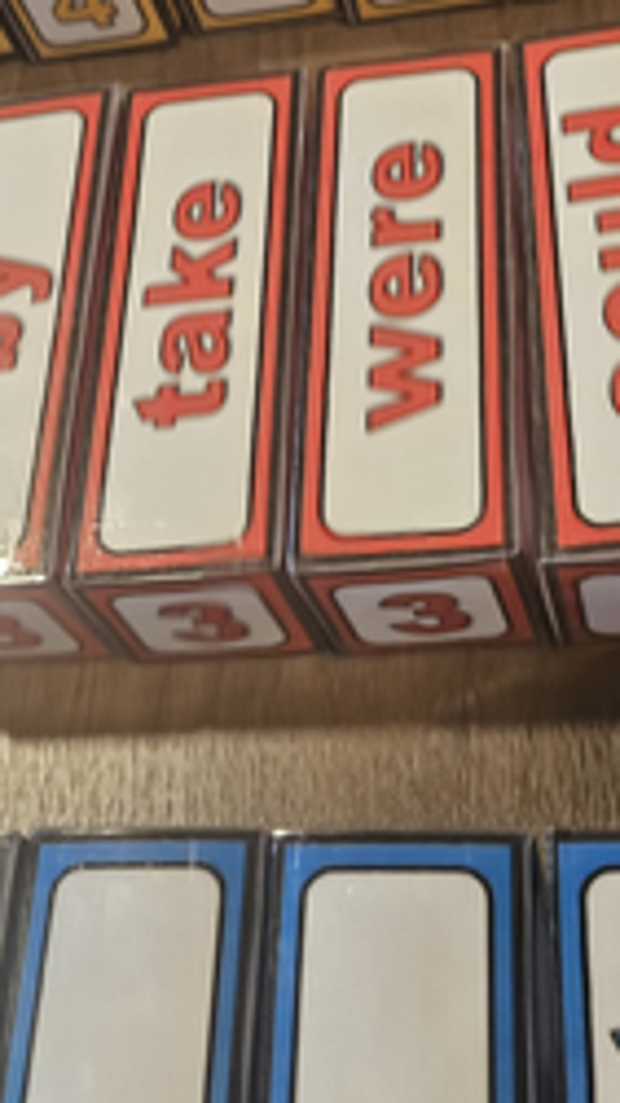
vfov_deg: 39.0
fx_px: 1521
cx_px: 180
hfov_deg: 22.9
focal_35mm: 52
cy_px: 297
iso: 80
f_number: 1.8
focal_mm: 5
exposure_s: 1/55
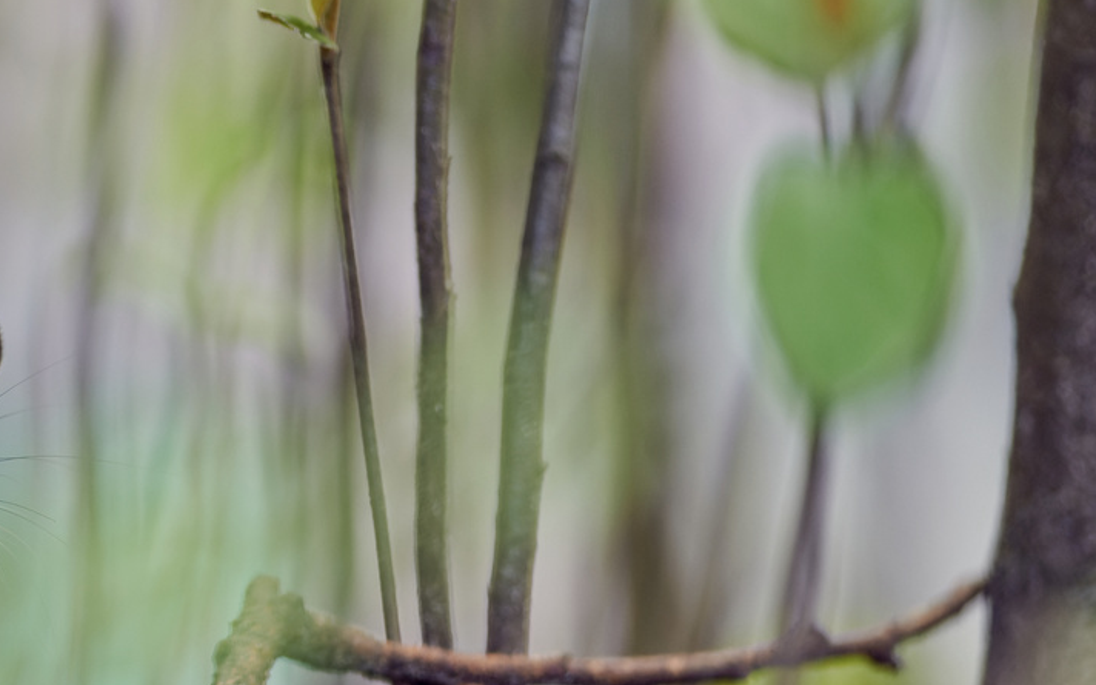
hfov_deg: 3.0
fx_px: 20819
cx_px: -39
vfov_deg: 1.9
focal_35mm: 697
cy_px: 477
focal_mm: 300
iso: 900
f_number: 4
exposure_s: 1/500
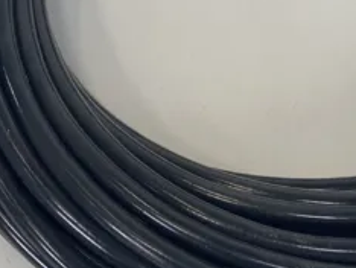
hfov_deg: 19.2
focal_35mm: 100
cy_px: 26
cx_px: 337
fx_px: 1029
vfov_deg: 14.7
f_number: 1.8
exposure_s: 1/183
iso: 32
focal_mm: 4.25
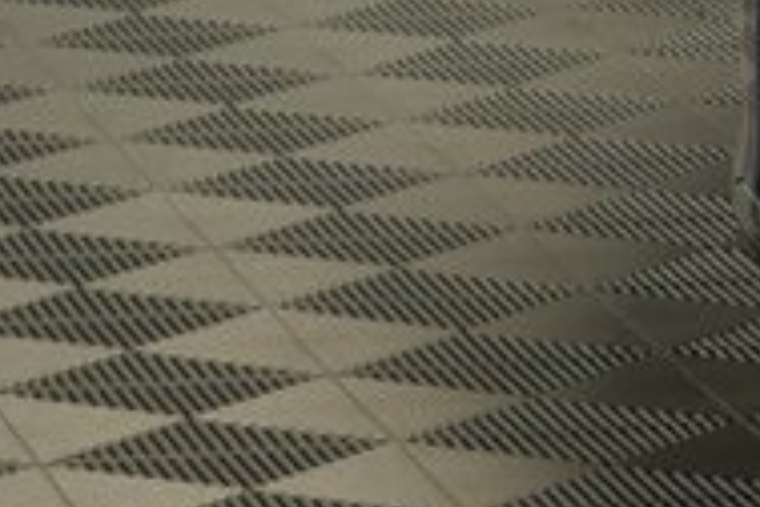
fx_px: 7135
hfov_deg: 5.8
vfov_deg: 4.0
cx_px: 1950
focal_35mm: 338
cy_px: -499
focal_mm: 30
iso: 250
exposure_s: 1/200
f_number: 4.9
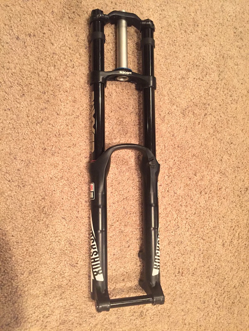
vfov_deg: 61.7
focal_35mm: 29
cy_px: 166
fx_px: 278
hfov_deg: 48.2
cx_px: 124
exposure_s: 1/15
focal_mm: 4.15
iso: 400
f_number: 2.2
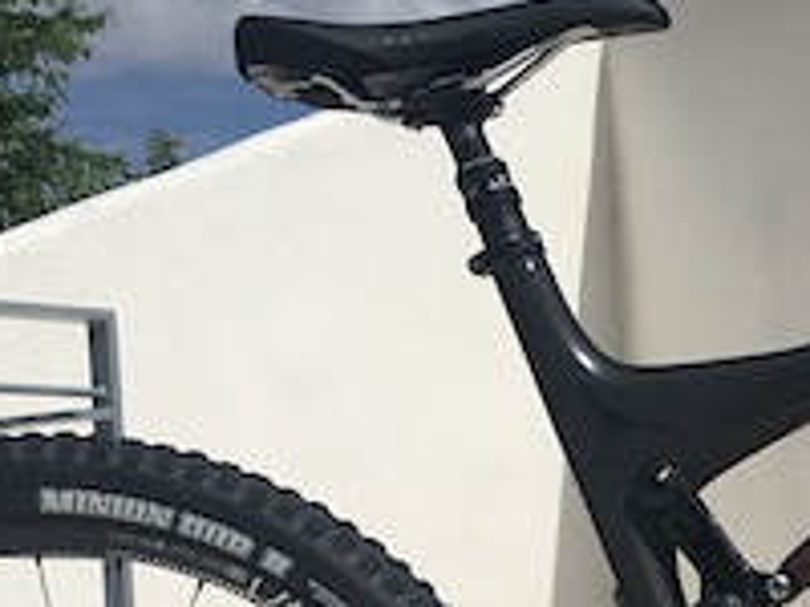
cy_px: 983
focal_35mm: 116
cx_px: 1012
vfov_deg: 12.0
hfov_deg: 16.2
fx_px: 2714
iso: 25
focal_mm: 4.15
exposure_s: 1/4525
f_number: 2.2
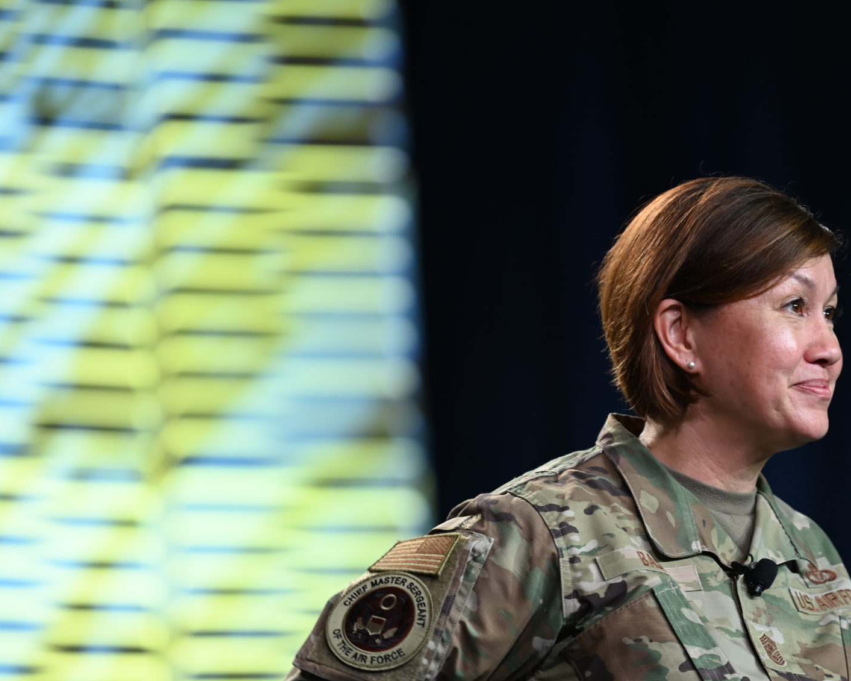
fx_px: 6850
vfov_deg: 5.7
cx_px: 527
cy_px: 399
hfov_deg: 7.1
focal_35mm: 272
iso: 1600
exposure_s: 1/250
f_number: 2.8
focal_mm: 200
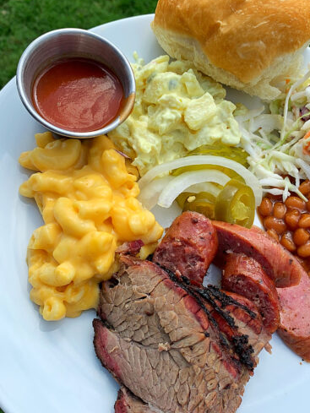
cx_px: 182
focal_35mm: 34
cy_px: 197
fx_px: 406
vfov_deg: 53.9
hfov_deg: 41.7
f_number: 1.8
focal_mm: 4.25
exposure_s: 1/1661
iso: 25
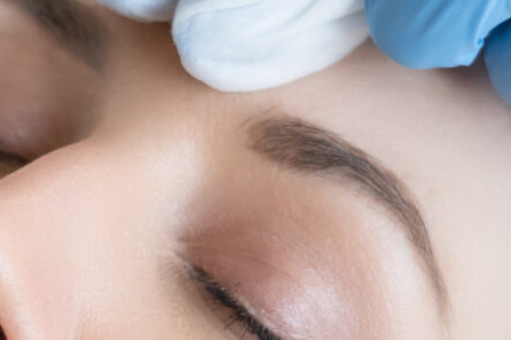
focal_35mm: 287
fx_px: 4072
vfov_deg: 4.8
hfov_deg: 7.2
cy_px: 357
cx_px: 112
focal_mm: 50
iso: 160
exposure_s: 1/250
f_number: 2.2
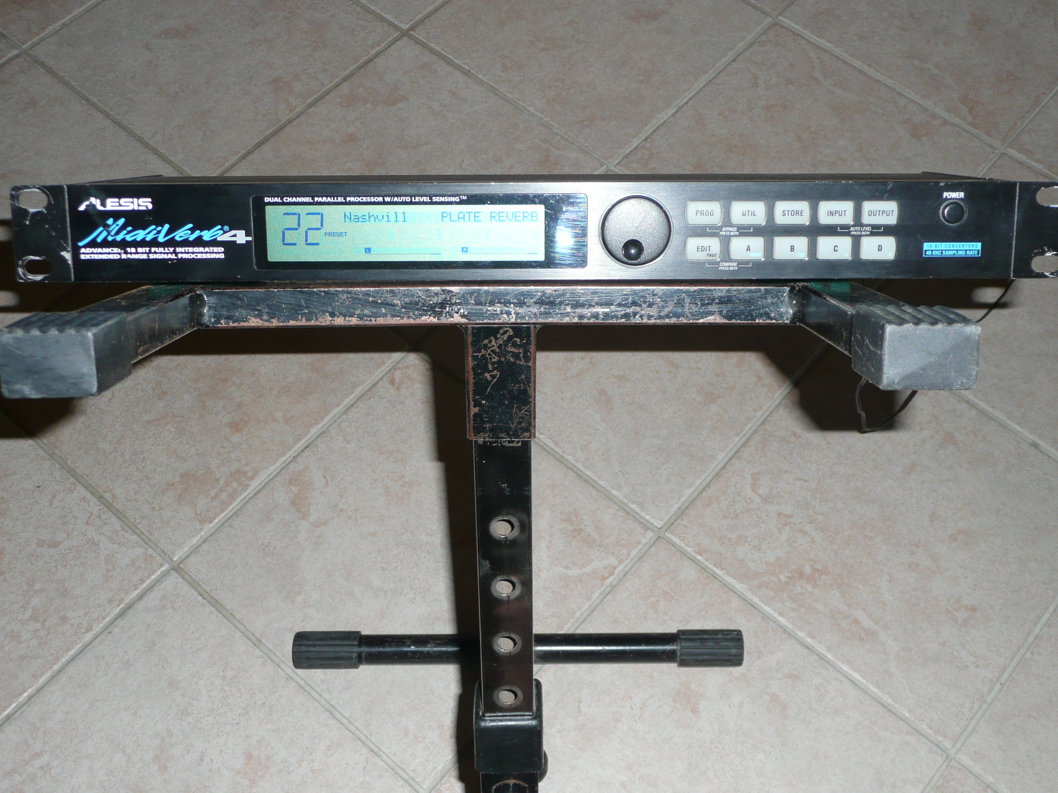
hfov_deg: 45.8
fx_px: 1253
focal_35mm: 41
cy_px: 397
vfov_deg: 35.1
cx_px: 539
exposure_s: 1/30
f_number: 3.9
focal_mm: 6.5
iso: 125
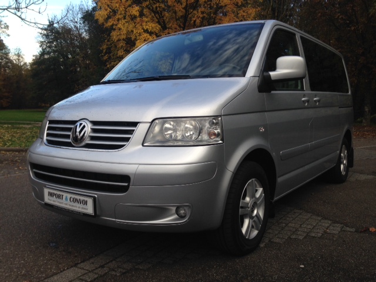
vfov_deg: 42.9
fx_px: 358
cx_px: 188
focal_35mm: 33
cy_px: 141
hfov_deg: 55.4
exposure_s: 1/272
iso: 50
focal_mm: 4.12
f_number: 2.4
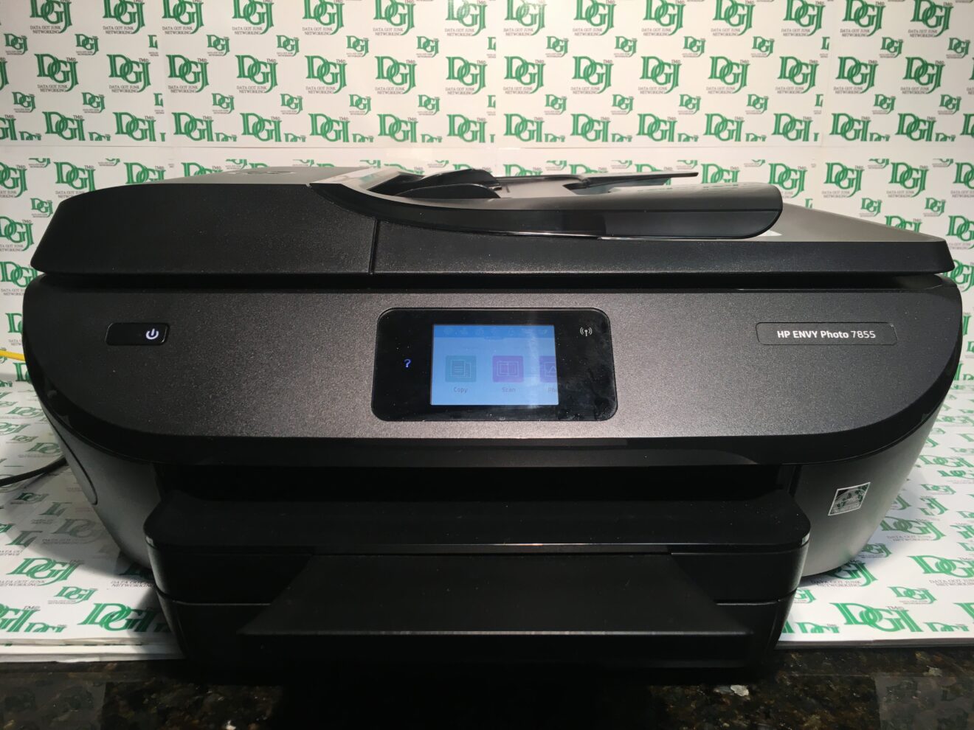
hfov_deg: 61.7
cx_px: 487
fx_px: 816
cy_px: 365
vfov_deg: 48.2
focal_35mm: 29
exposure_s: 1/40
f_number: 2.2
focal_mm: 4.15
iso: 25
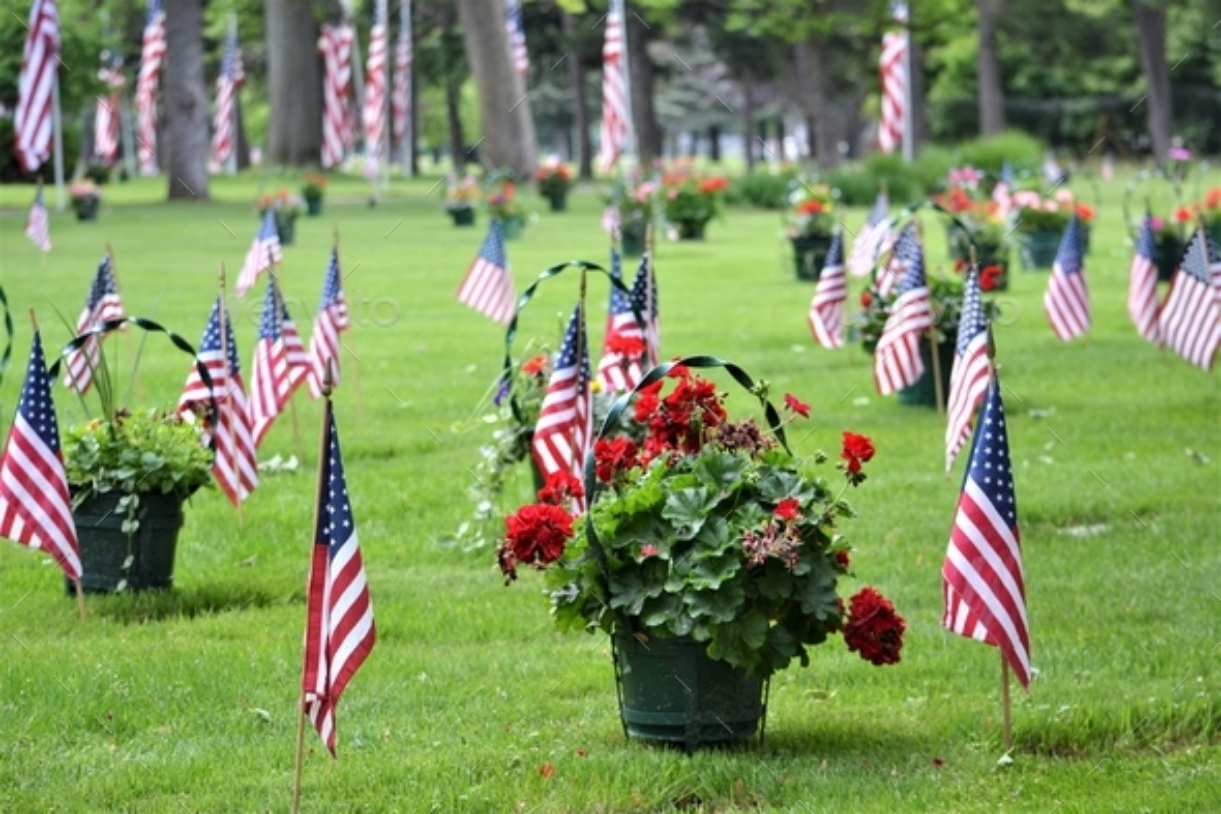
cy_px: 407
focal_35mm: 128
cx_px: 610
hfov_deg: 16.1
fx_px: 4323
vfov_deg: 10.7
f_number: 5.6
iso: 140
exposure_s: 1/125
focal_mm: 85
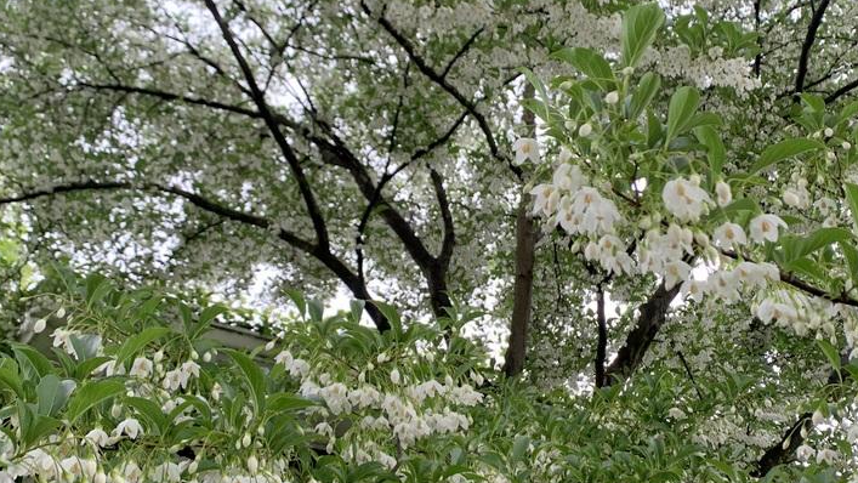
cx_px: 455
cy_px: 203
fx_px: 933
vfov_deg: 29.0
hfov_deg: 49.4
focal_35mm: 41
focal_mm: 4.25
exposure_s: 1/222
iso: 25
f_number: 1.8
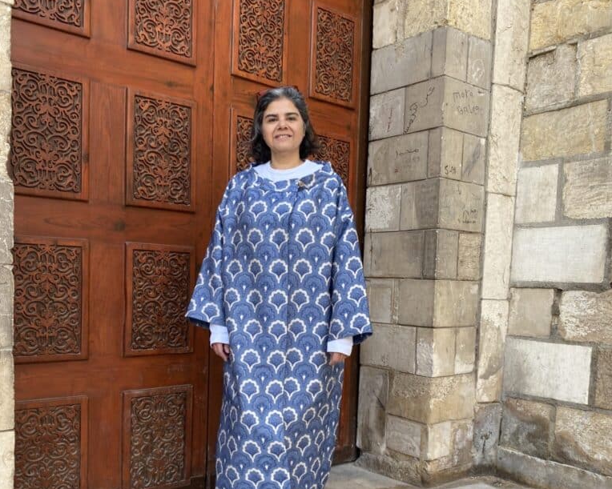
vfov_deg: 42.9
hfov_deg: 52.8
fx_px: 616
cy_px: 314
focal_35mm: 34
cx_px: 305
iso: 32
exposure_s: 1/211
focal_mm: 4.25
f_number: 1.8
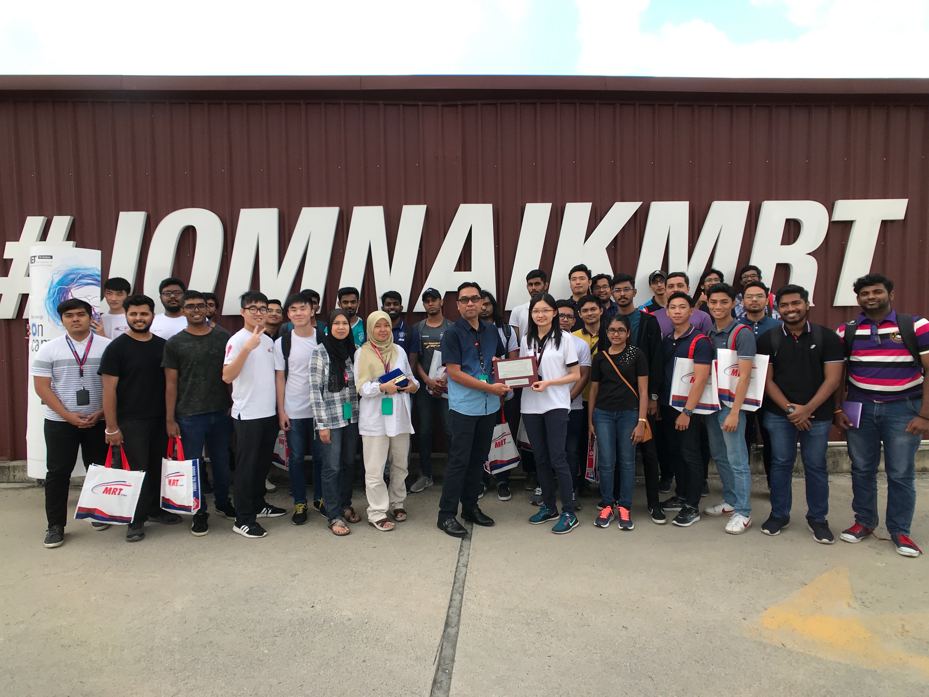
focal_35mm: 28
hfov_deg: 63.4
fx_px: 751
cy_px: 348
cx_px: 464
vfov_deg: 49.7
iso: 20
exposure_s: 1/515
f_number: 1.8
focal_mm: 3.99
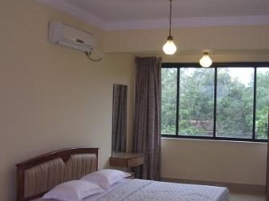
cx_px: 142
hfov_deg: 38.2
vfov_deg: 29.1
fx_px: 389
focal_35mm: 50
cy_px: 92
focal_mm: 5.8
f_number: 2.8
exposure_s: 1/30
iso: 100
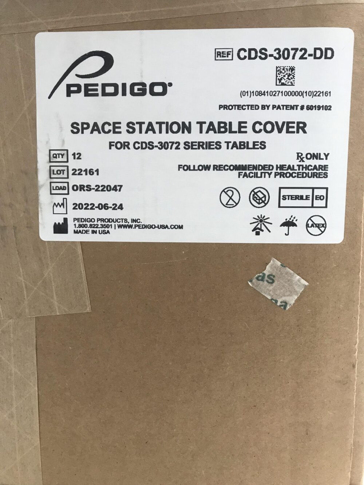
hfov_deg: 49.8
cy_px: 242
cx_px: 182
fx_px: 393
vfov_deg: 63.4
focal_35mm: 28
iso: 25
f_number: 1.8
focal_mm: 3.99
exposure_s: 1/40
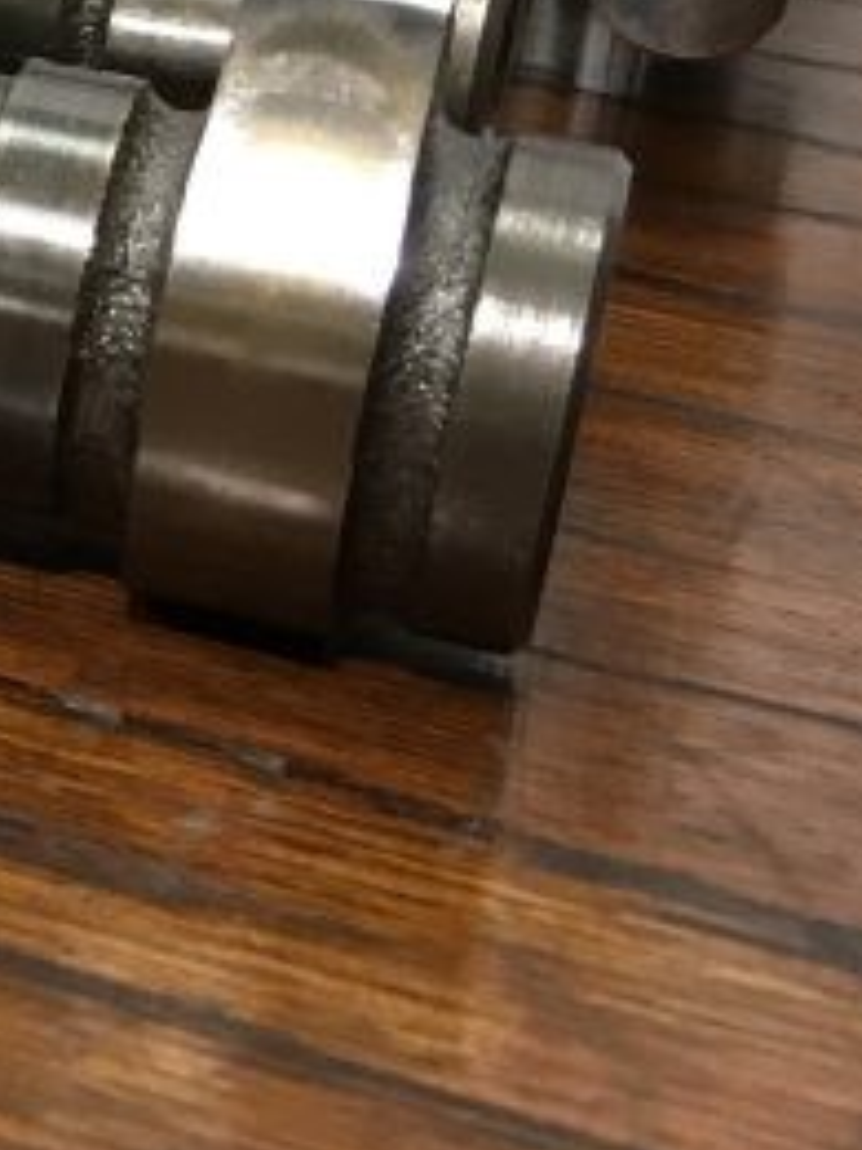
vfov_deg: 16.8
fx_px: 3785
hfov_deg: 10.6
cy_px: -102
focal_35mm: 114
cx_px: -1370
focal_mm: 4.15
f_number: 2.2
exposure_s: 1/30
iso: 40
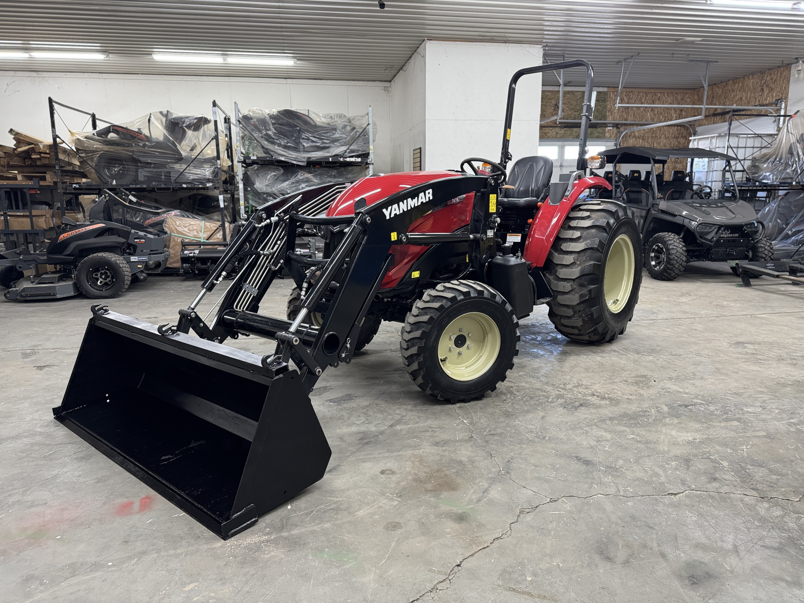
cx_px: 402
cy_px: 302
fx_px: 557
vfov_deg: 56.8
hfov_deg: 71.6
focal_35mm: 24
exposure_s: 1/60
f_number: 1.78
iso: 250
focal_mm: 6.76
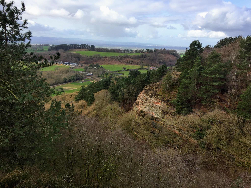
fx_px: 210
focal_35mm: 29
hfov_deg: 61.7
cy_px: 94
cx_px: 126
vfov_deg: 48.2
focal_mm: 4.15
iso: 32
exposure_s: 1/920
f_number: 2.2
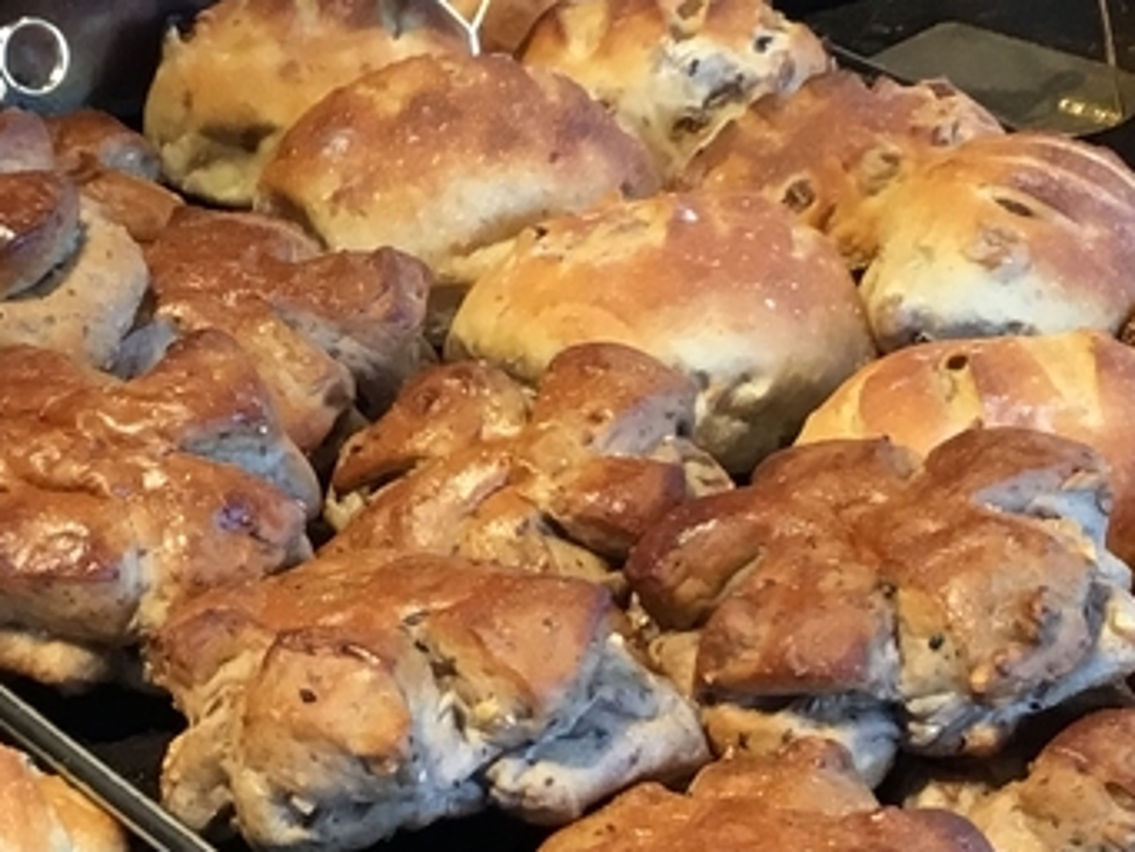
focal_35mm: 109
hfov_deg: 17.9
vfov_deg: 13.6
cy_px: 343
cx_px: 310
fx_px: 3575
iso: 25
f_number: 2.4
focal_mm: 3.3
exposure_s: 1/30
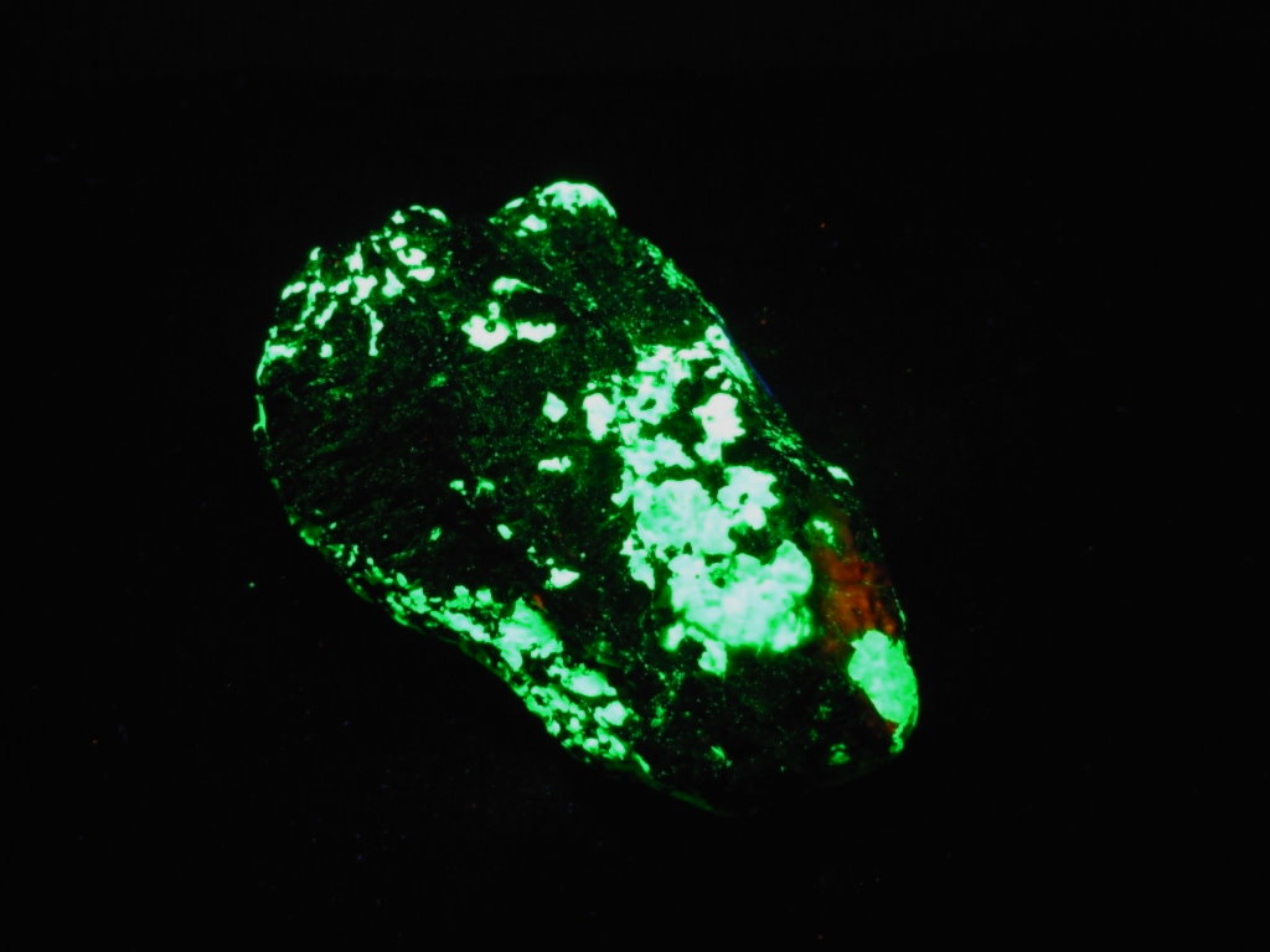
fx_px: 1394
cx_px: 635
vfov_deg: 37.7
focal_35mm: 38
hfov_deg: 49.0
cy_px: 476
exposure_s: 1/2.9
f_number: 2.9
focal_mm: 6.3
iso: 159
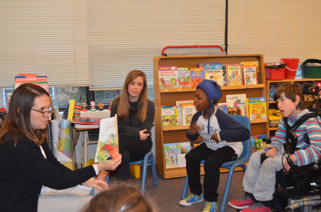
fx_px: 400
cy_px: 106
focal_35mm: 45
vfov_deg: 29.7
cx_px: 160
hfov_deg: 43.7
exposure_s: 1/60
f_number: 5.6
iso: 1600
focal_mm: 30
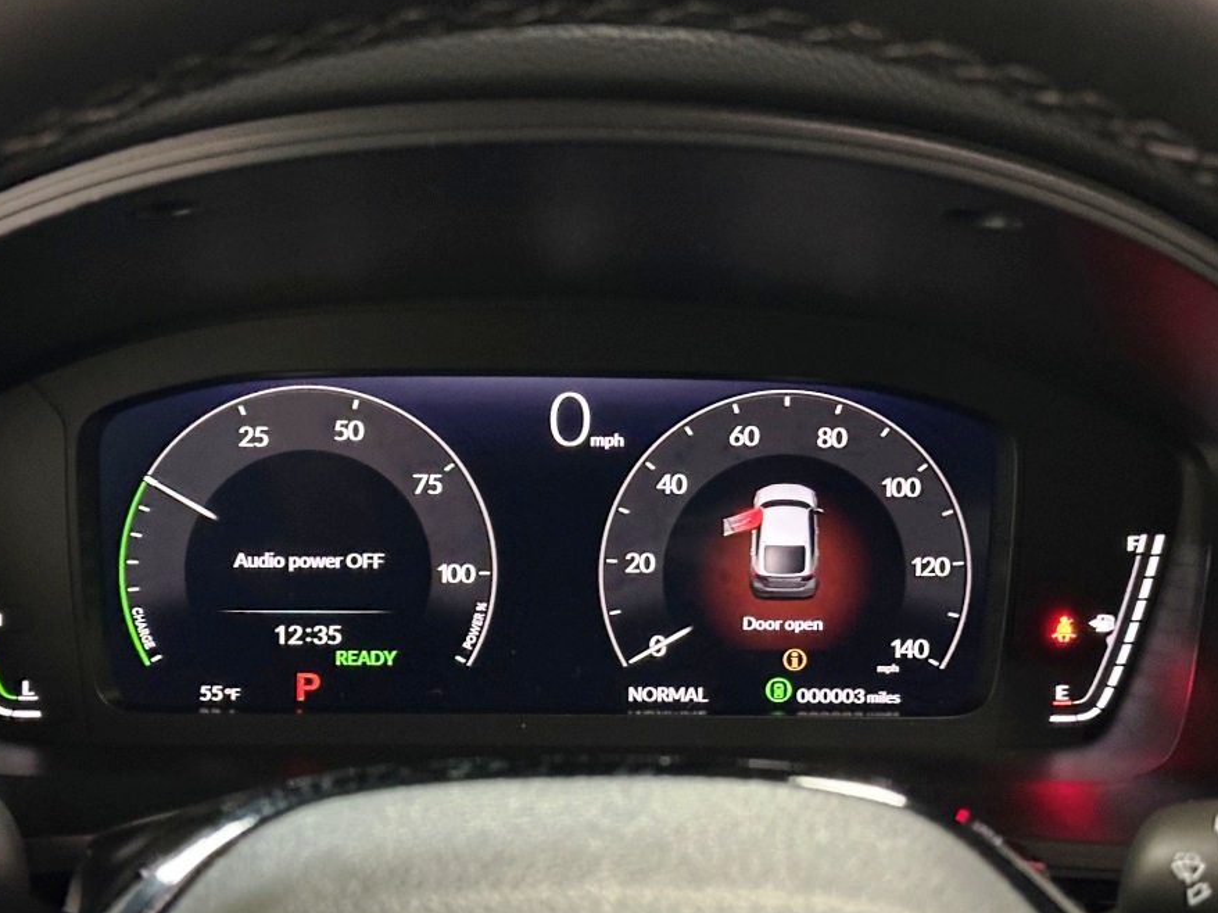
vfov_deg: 26.1
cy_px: 526
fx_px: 1970
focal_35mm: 56
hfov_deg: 34.3
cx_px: 560
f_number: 1.78
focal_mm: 6.86
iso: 640
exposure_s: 1/20
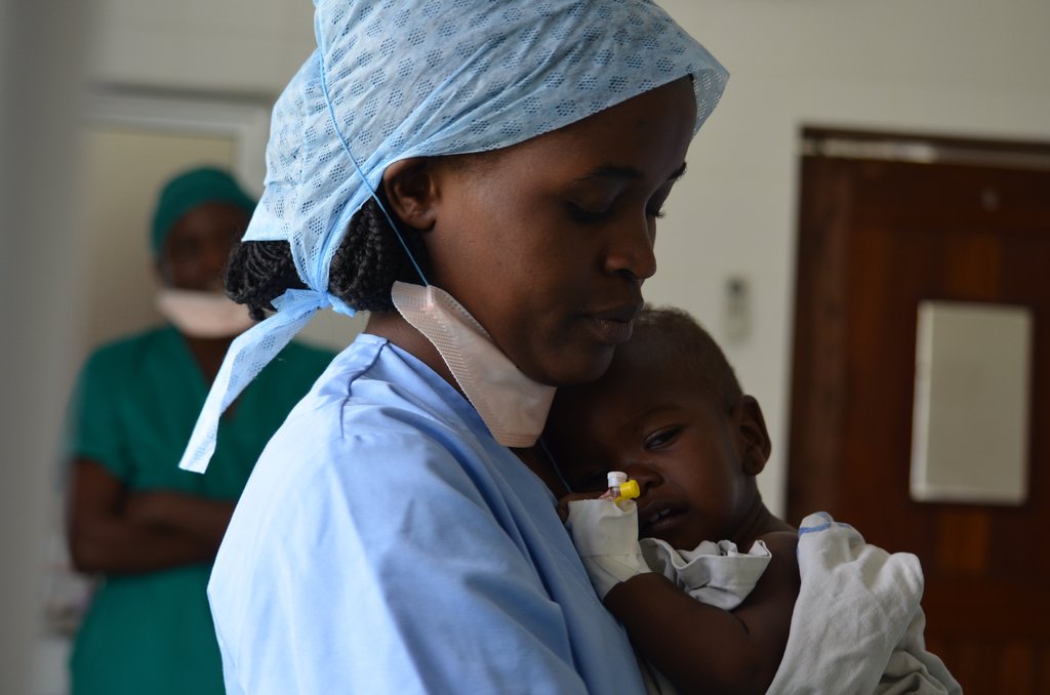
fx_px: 2401
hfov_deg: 24.7
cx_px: 525
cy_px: 348
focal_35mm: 82
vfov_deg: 16.5
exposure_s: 1/100
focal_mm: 55
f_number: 5
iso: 400
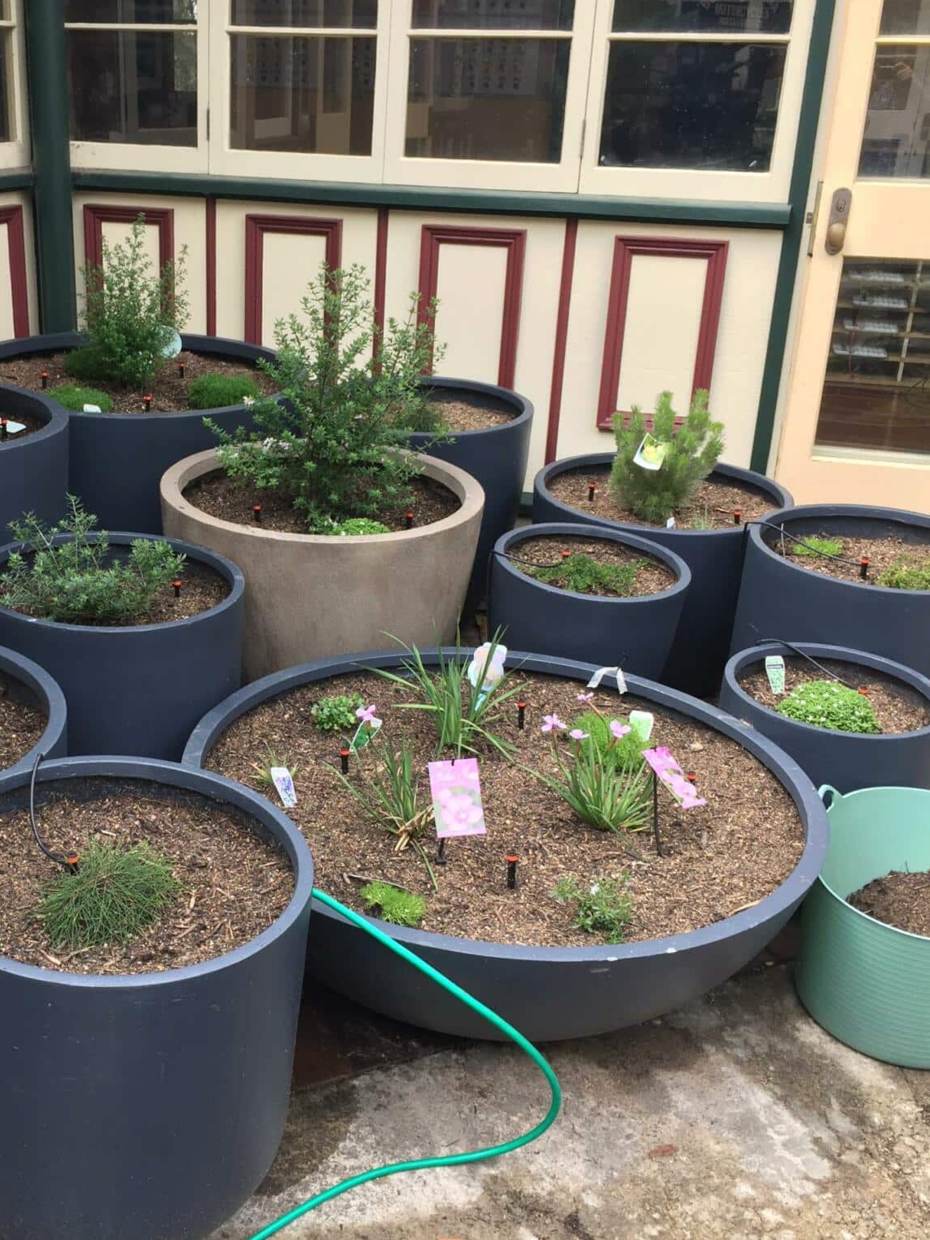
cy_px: 616
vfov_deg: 47.9
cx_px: 272
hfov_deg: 36.2
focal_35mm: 39
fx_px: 1397
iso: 32
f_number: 2.2
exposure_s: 1/174
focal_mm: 4.15
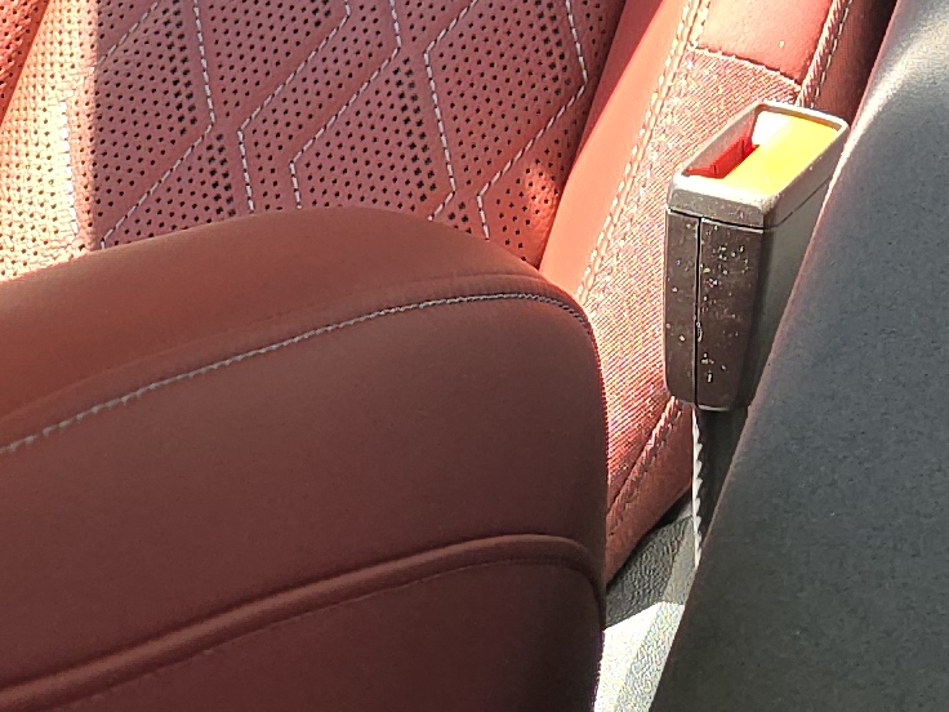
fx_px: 3427
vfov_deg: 10.4
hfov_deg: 15.2
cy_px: -949
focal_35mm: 125
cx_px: 1124
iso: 40
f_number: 1.7
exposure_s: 1/180
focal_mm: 6.3
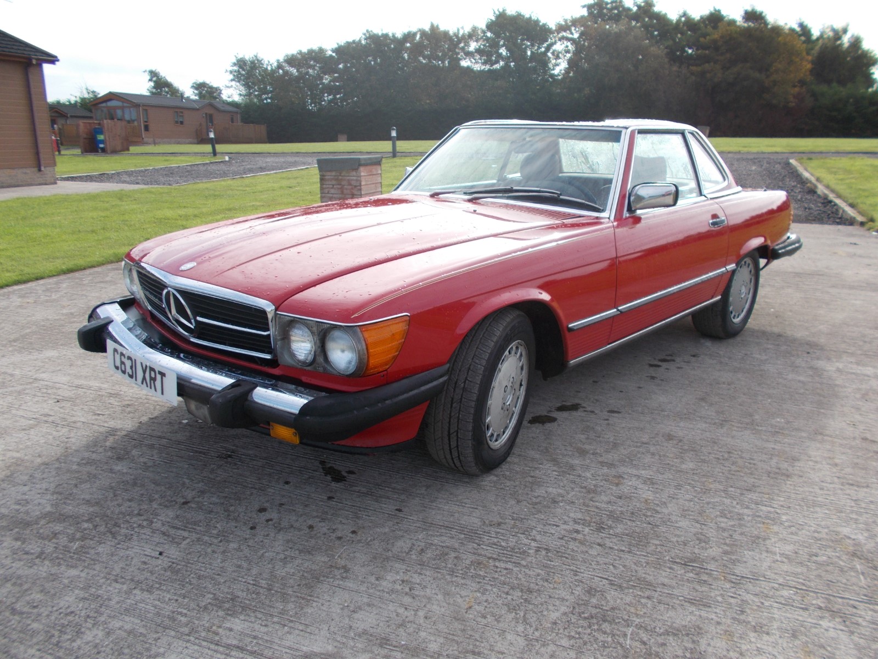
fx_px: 659
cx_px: 439
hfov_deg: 67.3
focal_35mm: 26
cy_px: 330
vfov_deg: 53.1
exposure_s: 1/500
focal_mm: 4.6
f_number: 3.2
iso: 80
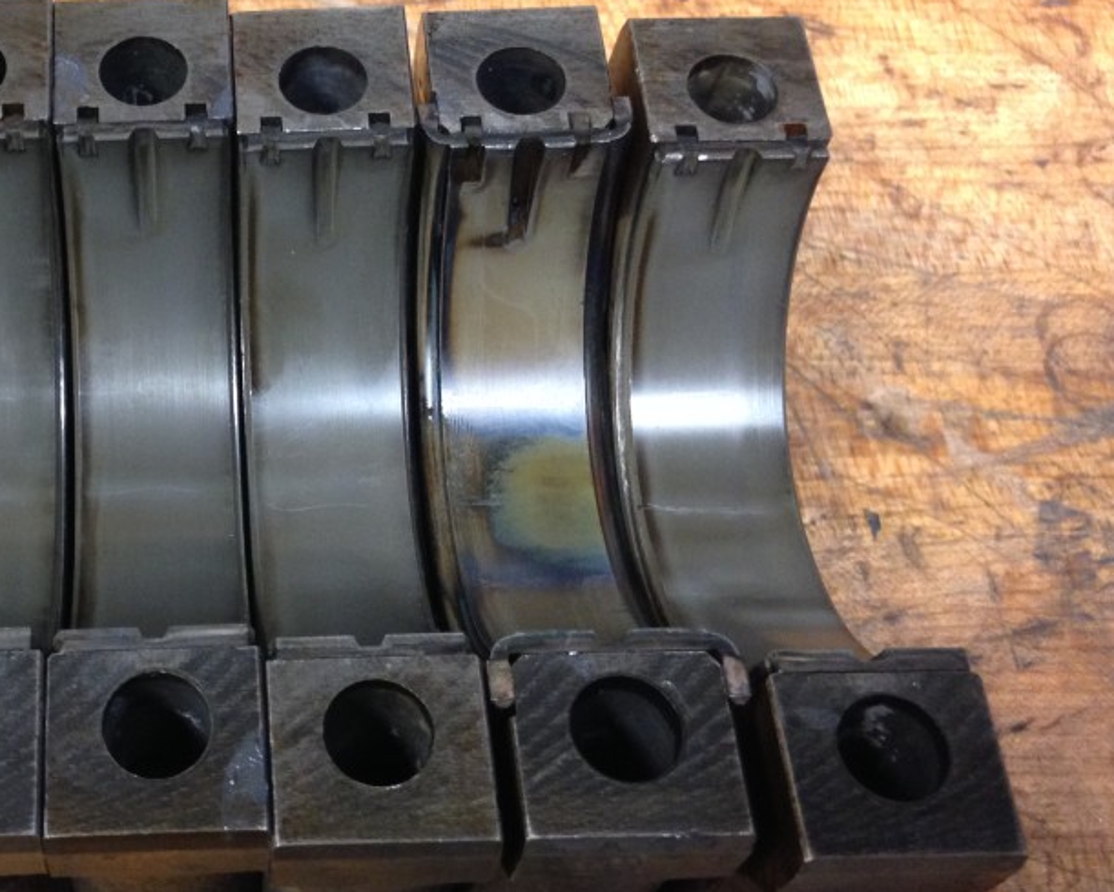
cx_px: 195
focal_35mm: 54
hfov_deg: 33.5
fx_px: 1781
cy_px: 399
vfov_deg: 28.1
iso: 250
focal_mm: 4.12
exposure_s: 1/20
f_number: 2.4
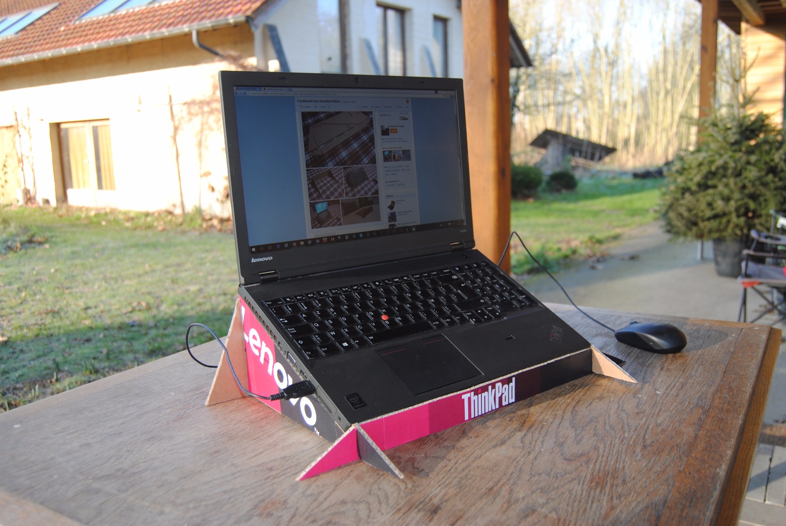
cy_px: 263
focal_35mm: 33
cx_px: 393
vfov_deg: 40.1
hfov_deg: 57.2
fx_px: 721
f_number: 3.5
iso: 125
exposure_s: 1/125
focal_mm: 22
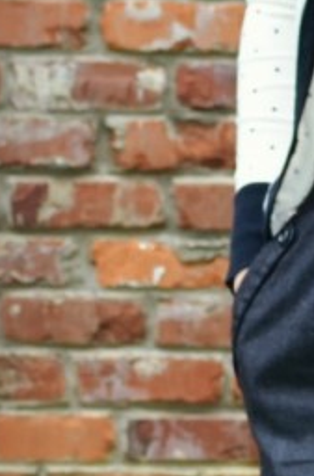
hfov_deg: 8.4
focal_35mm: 156
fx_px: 2055
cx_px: 545
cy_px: 496
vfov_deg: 13.0
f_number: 5
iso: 200
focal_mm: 26
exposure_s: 1/100
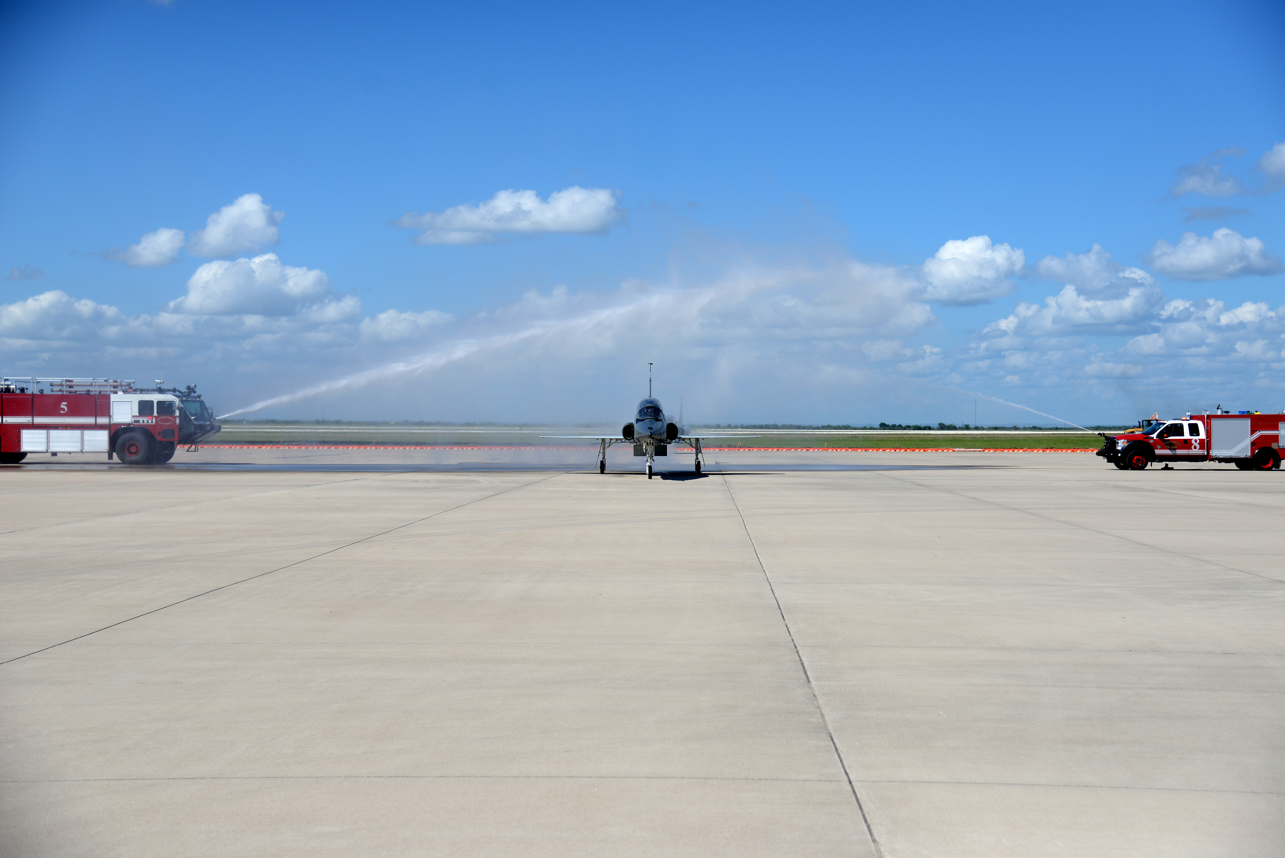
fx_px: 1714
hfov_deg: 41.1
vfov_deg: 28.1
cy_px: 429
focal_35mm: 48
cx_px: 642
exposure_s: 1/3200
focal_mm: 48
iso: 200
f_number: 4
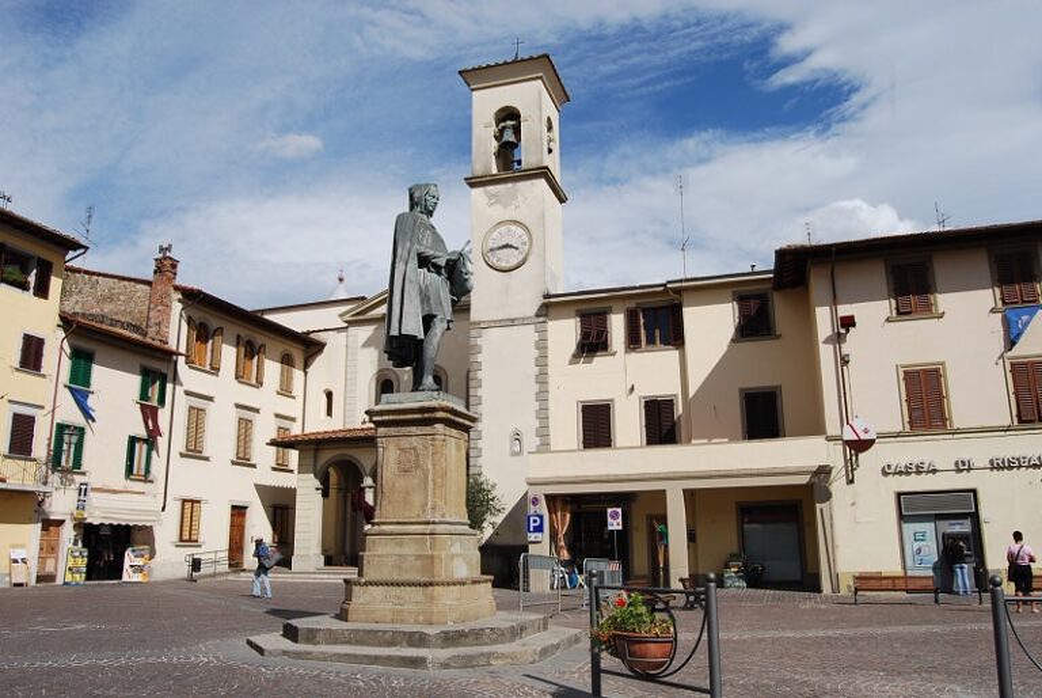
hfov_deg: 67.3
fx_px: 782
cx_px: 521
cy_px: 349
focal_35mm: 27
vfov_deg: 48.0
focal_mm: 18
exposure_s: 1/250
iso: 100
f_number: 10
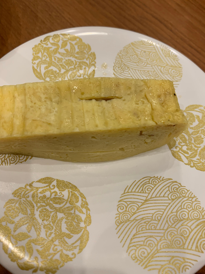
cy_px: 137
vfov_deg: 67.3
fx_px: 205
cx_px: 102
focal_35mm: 26
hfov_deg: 53.1
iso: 80
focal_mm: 4.25
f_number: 1.8
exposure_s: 1/120
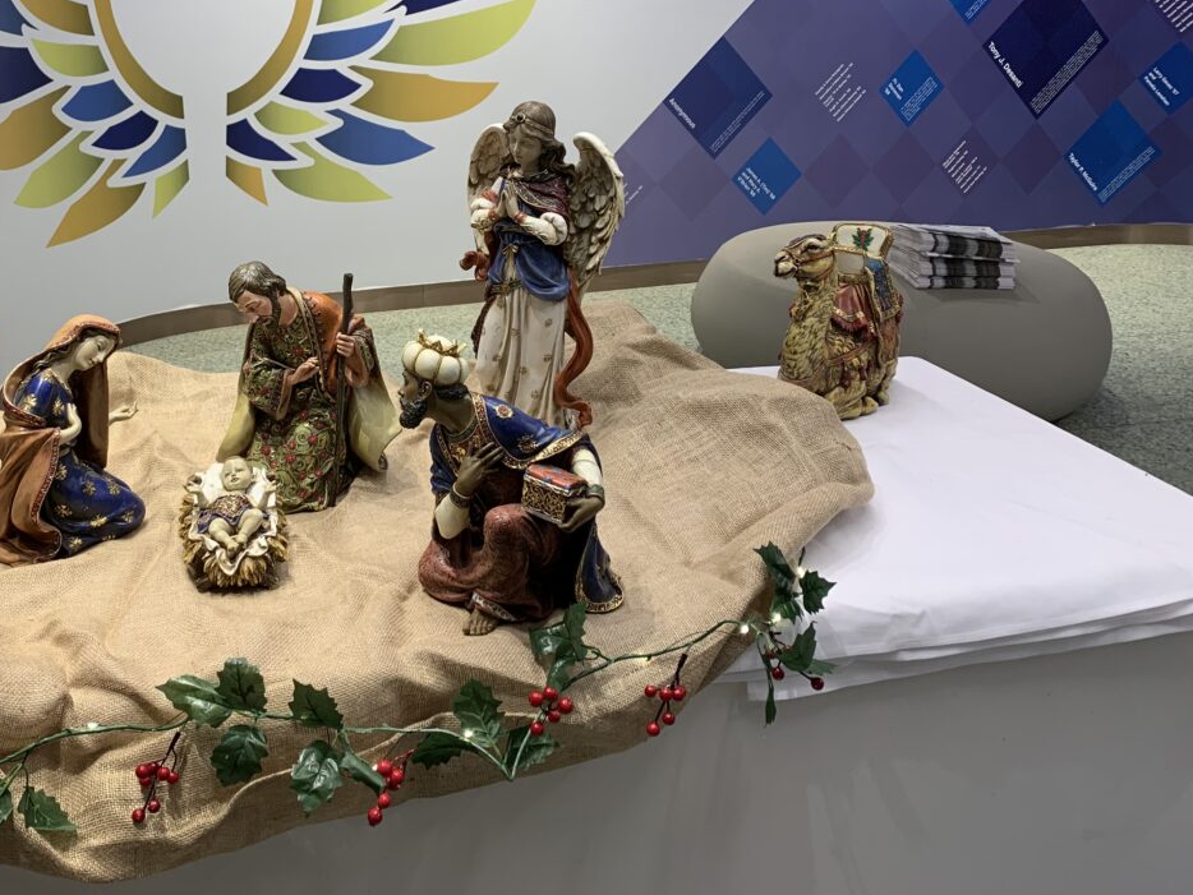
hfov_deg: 47.7
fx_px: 1310
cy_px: 257
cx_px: 351
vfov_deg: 37.1
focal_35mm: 38
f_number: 1.8
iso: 50
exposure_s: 1/60
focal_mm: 4.25
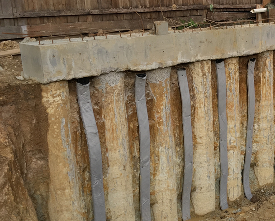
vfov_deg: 22.7
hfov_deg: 26.1
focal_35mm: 67
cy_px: 155
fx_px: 546
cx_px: 302
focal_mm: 4.15
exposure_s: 1/646
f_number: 2.2
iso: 25
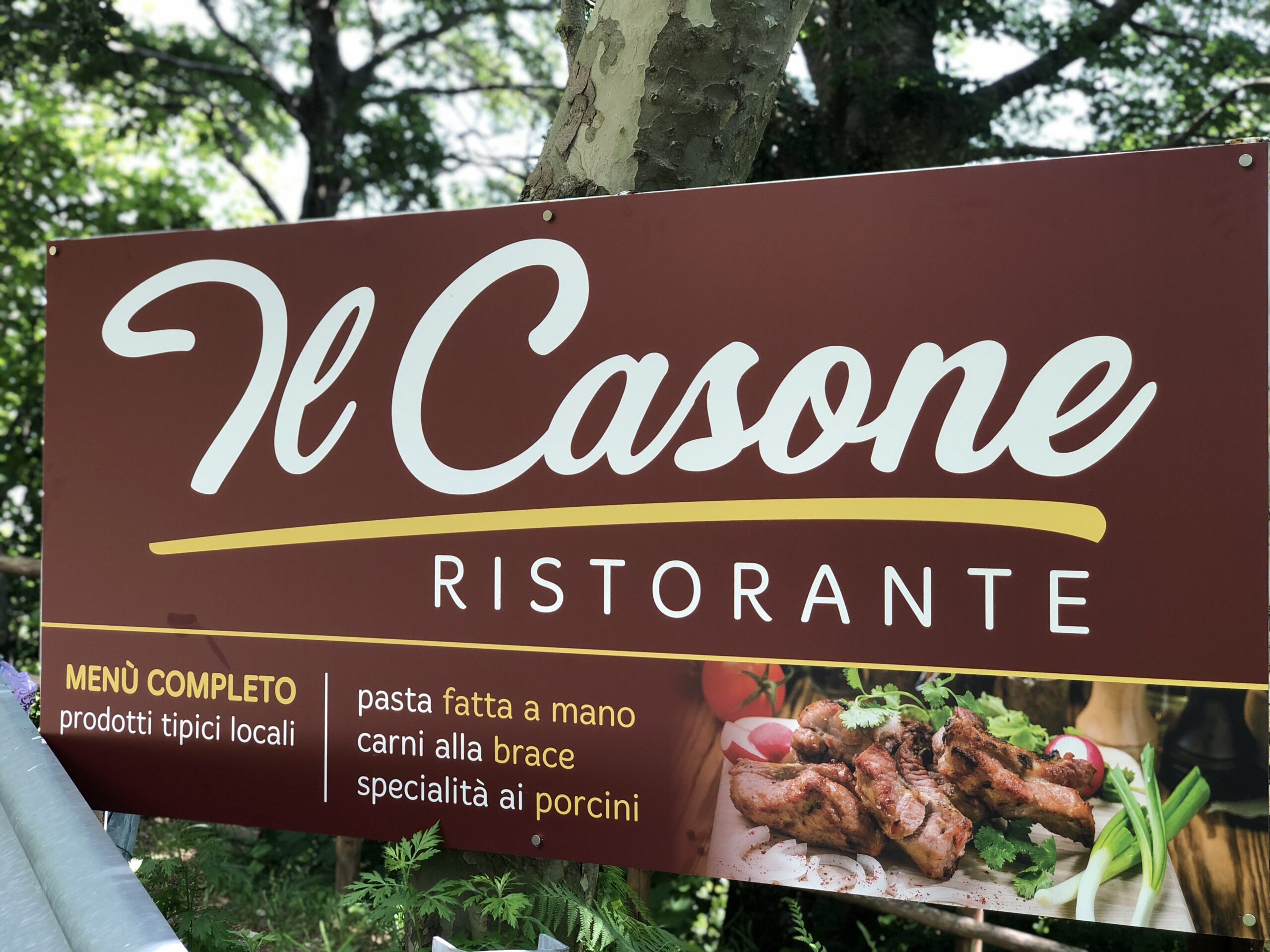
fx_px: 1908
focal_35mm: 52
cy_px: 476
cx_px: 635
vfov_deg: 28.0
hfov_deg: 36.8
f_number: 2.4
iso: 20
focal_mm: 6
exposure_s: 1/60
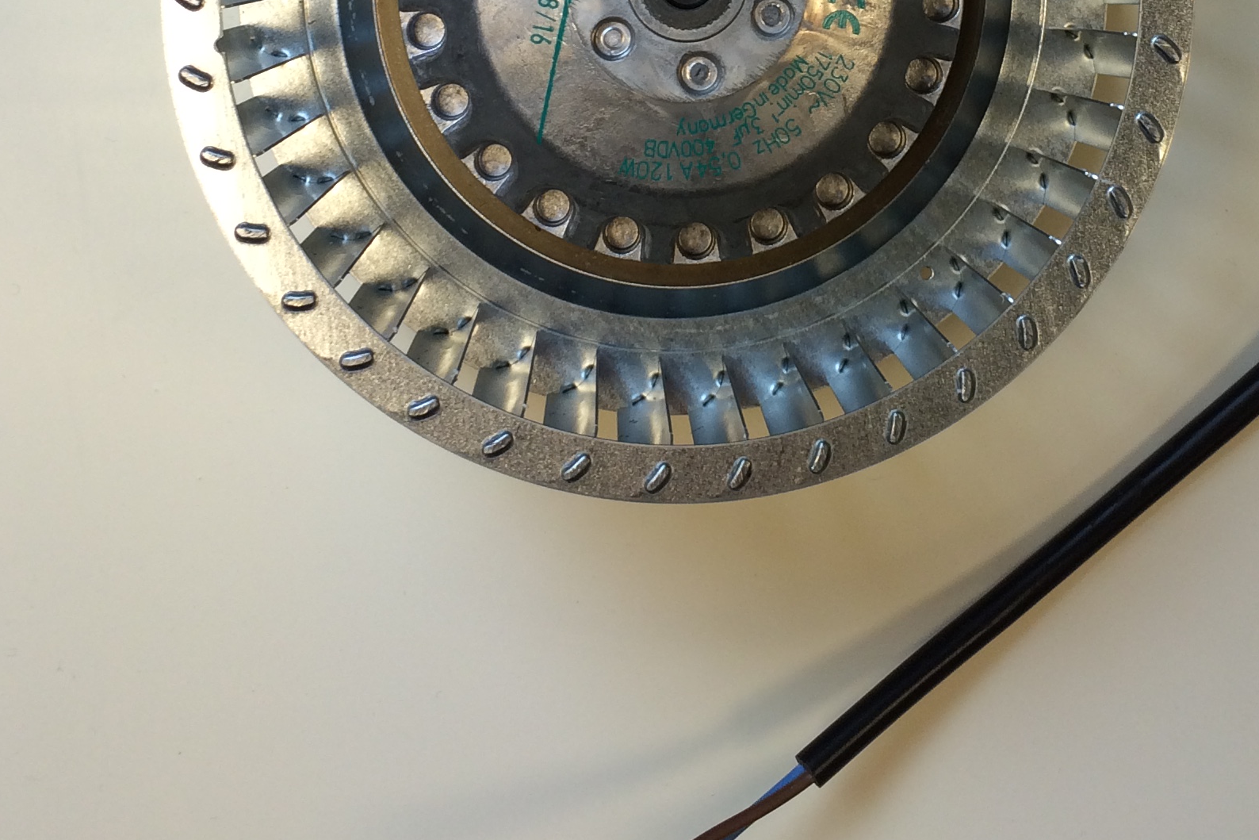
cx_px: 789
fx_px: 2168
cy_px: -105
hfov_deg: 32.2
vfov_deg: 20.8
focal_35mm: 62
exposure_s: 1/123
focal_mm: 4.15
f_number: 2.2
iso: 32
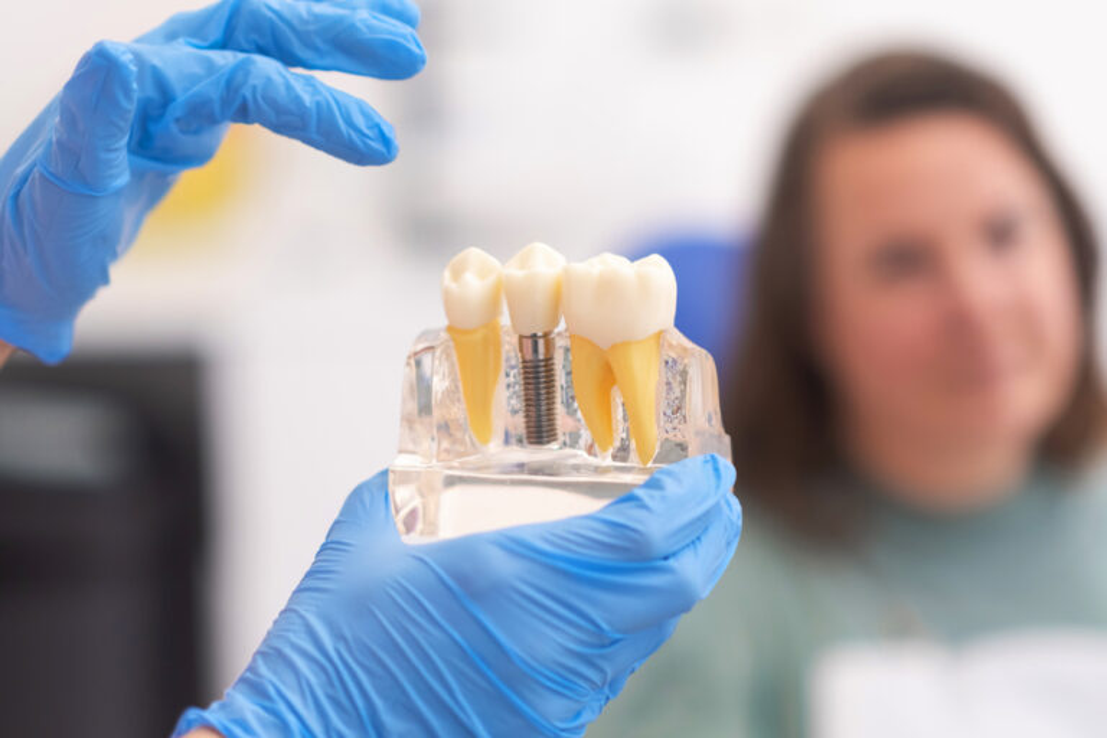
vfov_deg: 16.3
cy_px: 369
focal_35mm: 84
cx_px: 554
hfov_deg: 24.2
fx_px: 2583
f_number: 1.4
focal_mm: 56
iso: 640
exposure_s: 1/100
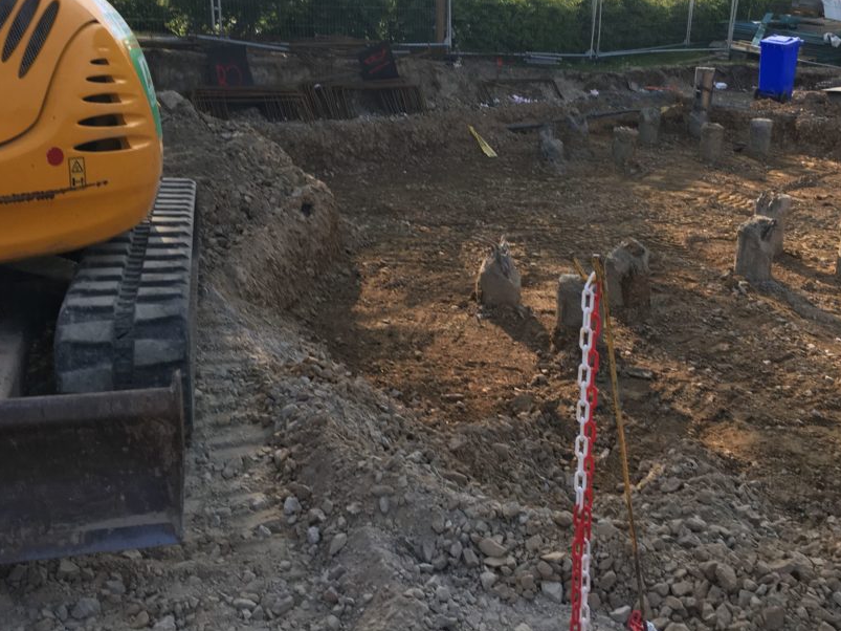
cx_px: 532
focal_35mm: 37
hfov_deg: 49.6
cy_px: 258
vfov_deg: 38.5
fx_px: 899
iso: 25
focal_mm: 4.15
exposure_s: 1/527
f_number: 2.2
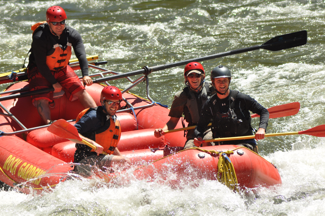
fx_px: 4058
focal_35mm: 450
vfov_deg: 3.0
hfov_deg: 4.6
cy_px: 108
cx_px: 162
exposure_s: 1/640
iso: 320
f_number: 8
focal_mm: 300
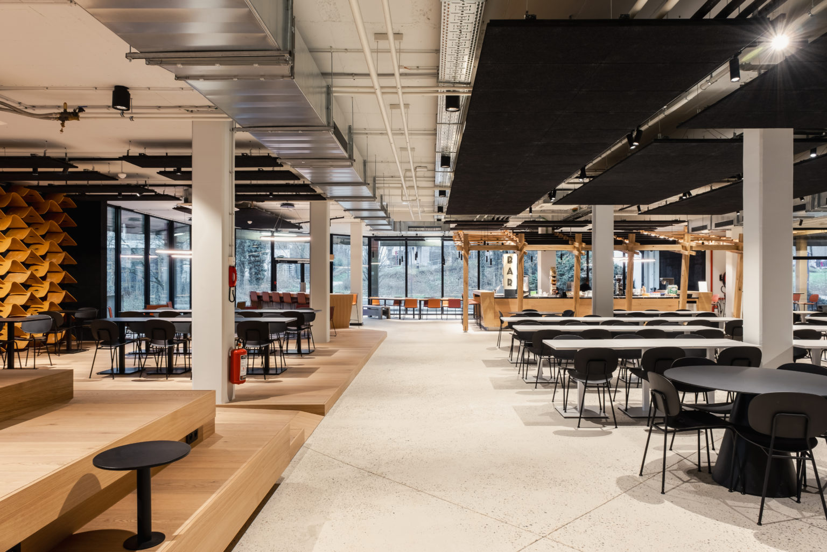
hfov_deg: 73.7
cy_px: 276
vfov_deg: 53.1
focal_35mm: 24
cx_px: 414
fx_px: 551
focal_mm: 16
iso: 160
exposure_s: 1/1.43
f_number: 8
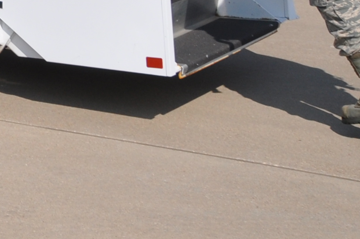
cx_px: -431
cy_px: -375
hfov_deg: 12.3
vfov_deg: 8.6
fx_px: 1408
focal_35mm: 141
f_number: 11
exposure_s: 1/500
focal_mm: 18
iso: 200
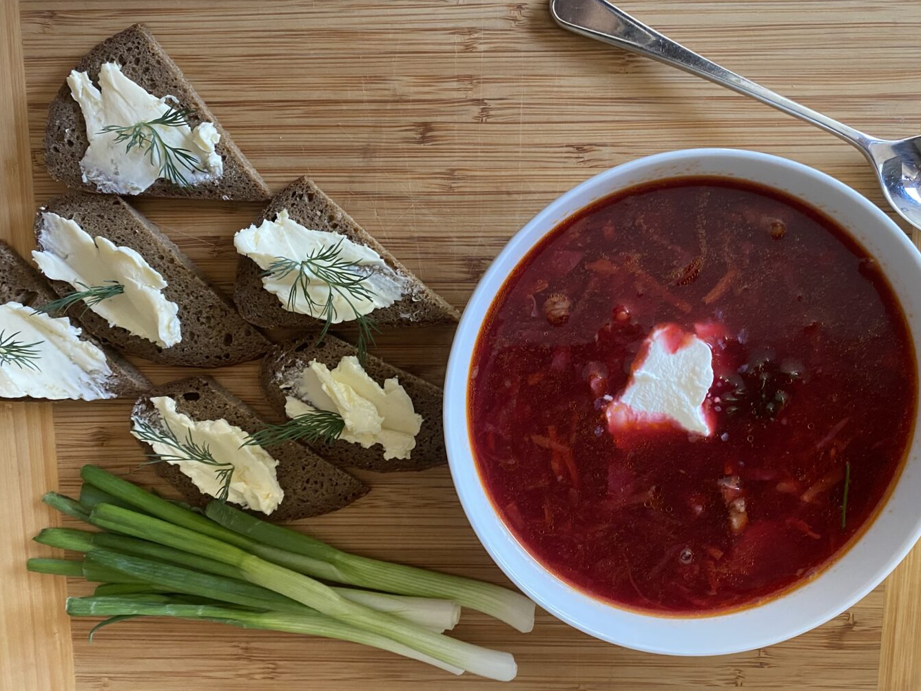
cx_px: 484
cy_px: 346
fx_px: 745
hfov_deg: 63.4
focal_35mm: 28
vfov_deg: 49.8
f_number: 1.8
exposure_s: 1/60
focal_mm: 4.25
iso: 320
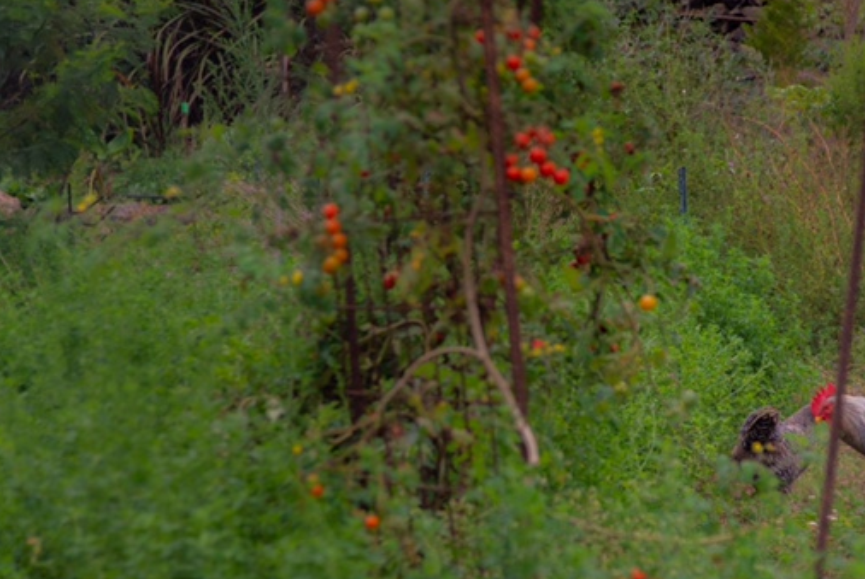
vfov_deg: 6.3
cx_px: 538
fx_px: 5294
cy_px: 345
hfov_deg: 9.3
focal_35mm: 220
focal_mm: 116
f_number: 5.6
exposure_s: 1/200
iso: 200
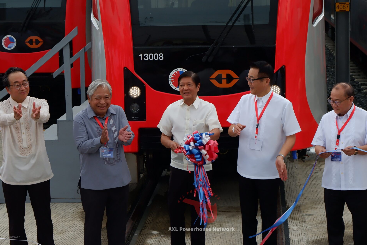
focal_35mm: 76
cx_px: 184
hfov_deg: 26.7
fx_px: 775
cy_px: 121
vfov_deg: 17.9
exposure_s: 1/420
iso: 400
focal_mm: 50
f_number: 7.1
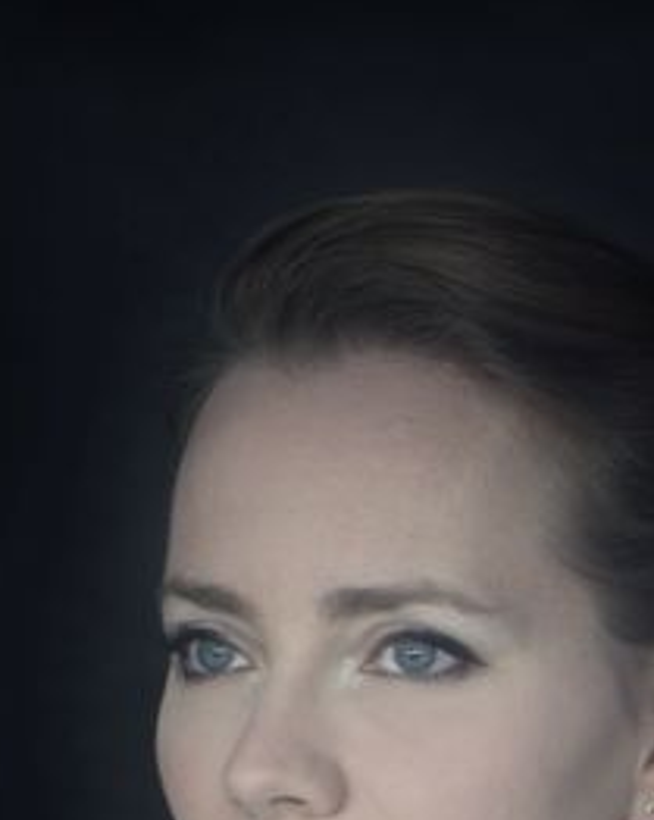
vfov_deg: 6.8
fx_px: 6835
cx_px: 344
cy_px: 1110
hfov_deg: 5.5
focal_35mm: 282
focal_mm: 105
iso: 200
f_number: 3.5
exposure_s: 1/125
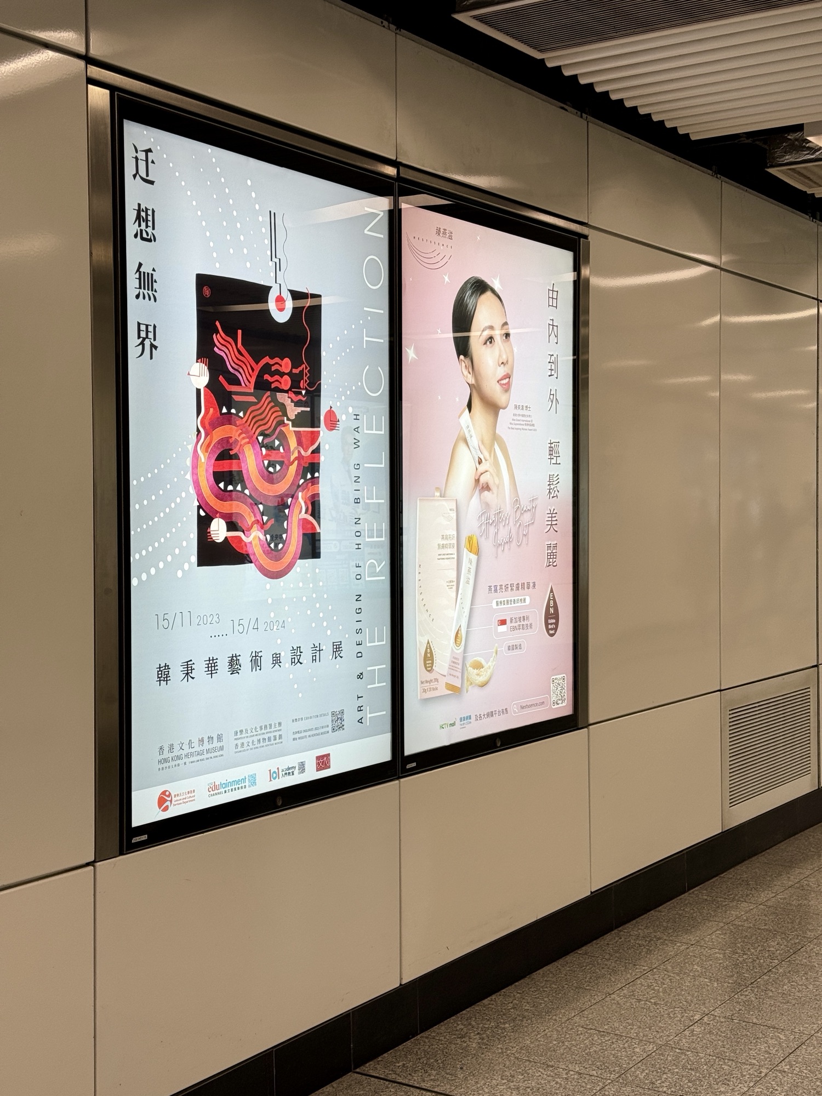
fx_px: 1520
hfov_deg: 30.3
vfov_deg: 39.7
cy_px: 548
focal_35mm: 48
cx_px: 411
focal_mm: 6.86
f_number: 1.78
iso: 50
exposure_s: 1/149
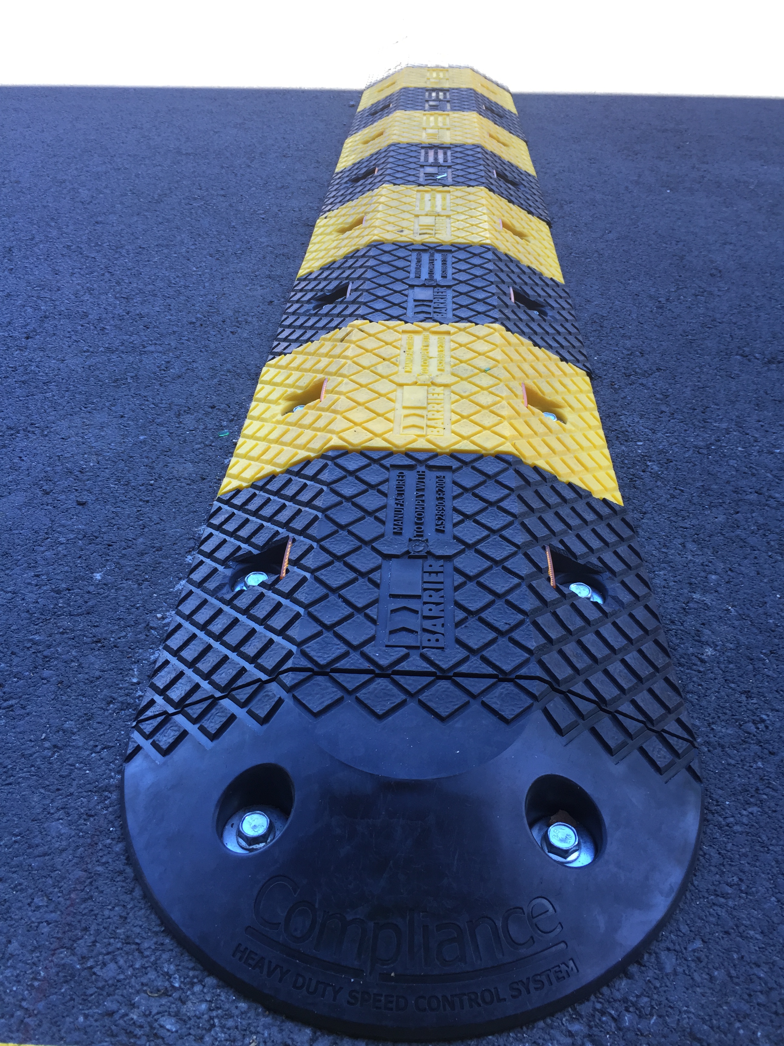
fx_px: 876
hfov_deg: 48.2
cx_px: 392
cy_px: 523
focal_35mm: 29
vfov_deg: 61.7
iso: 40
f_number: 2.2
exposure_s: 1/120
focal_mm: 4.15
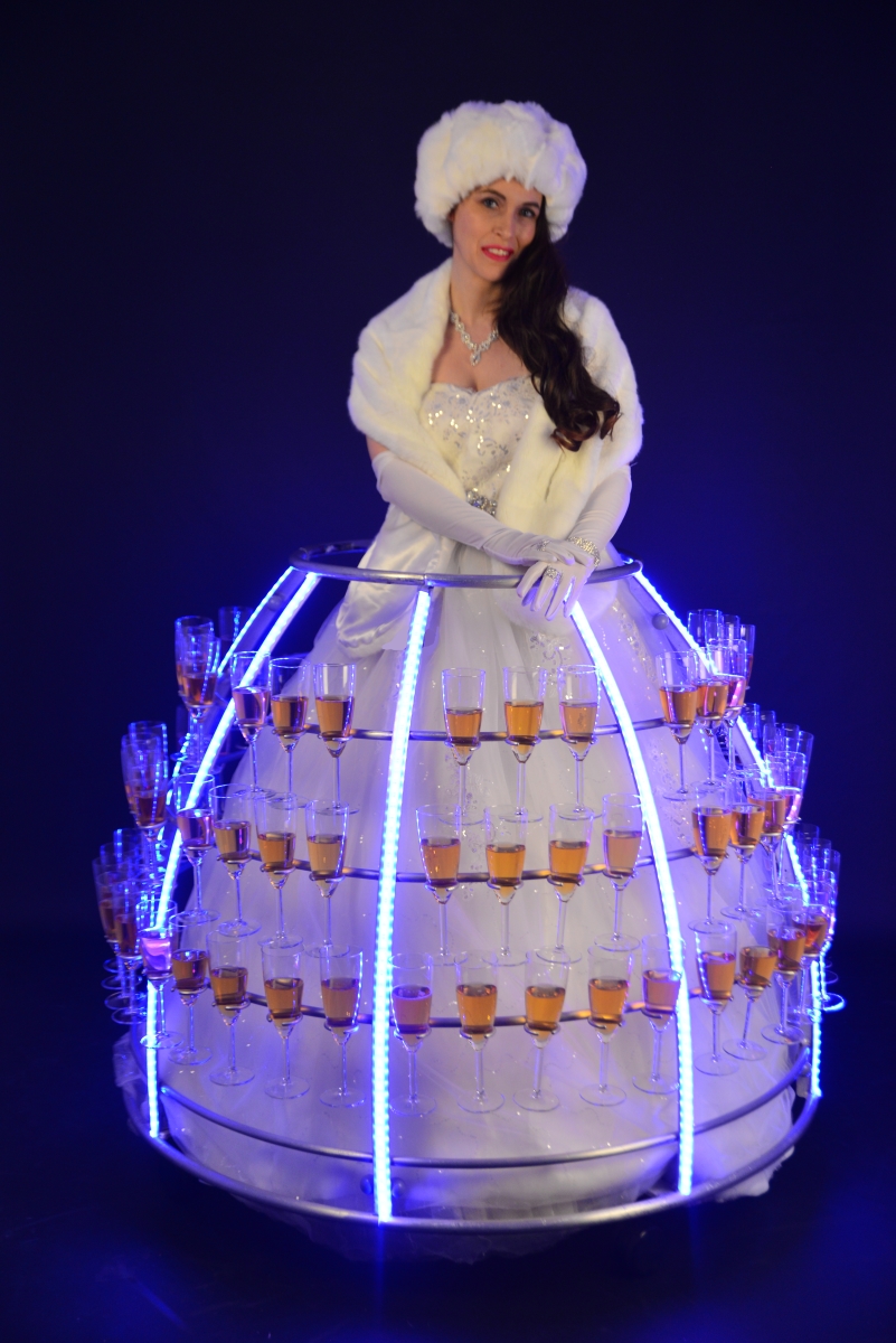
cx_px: 448
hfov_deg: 29.3
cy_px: 672
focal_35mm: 46
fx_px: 1716
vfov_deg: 42.7
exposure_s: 1/160
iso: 800
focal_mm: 46
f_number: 2.8
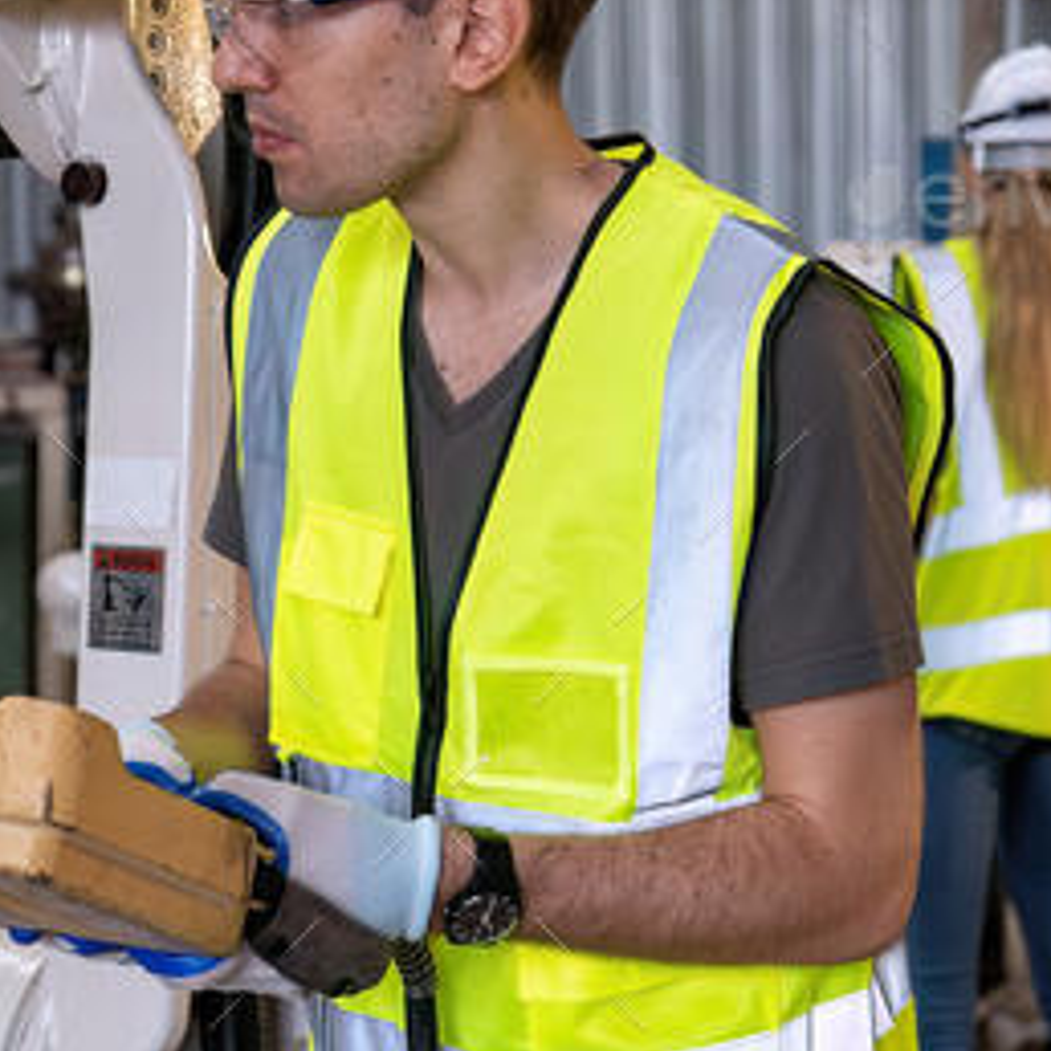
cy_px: 389
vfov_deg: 17.2
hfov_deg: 17.2
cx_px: 407
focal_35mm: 101
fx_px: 3469
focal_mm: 35
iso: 200
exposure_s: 1/250
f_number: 2.8
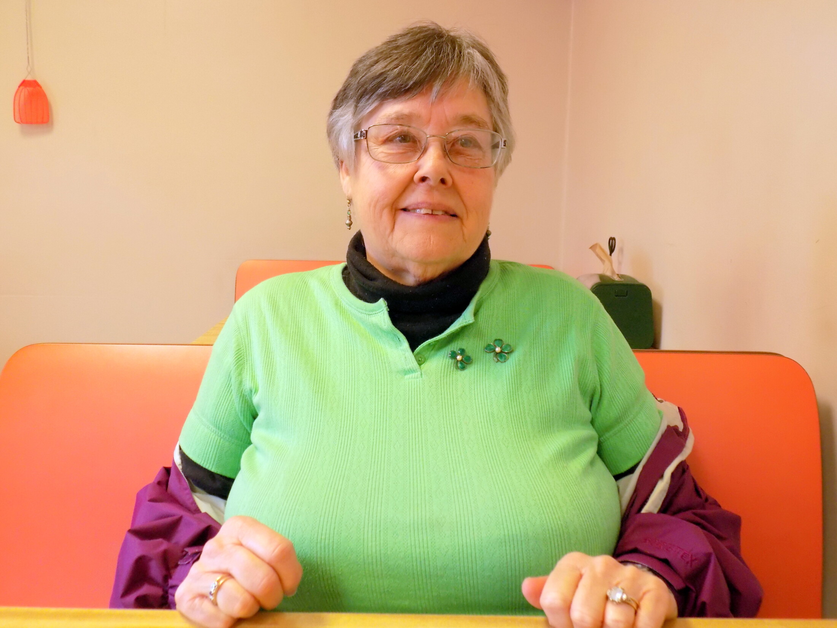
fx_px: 725
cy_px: 314
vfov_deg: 46.8
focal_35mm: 30
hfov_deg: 60.0
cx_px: 418
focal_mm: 5.3
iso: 280
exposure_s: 1/30
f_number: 3.3
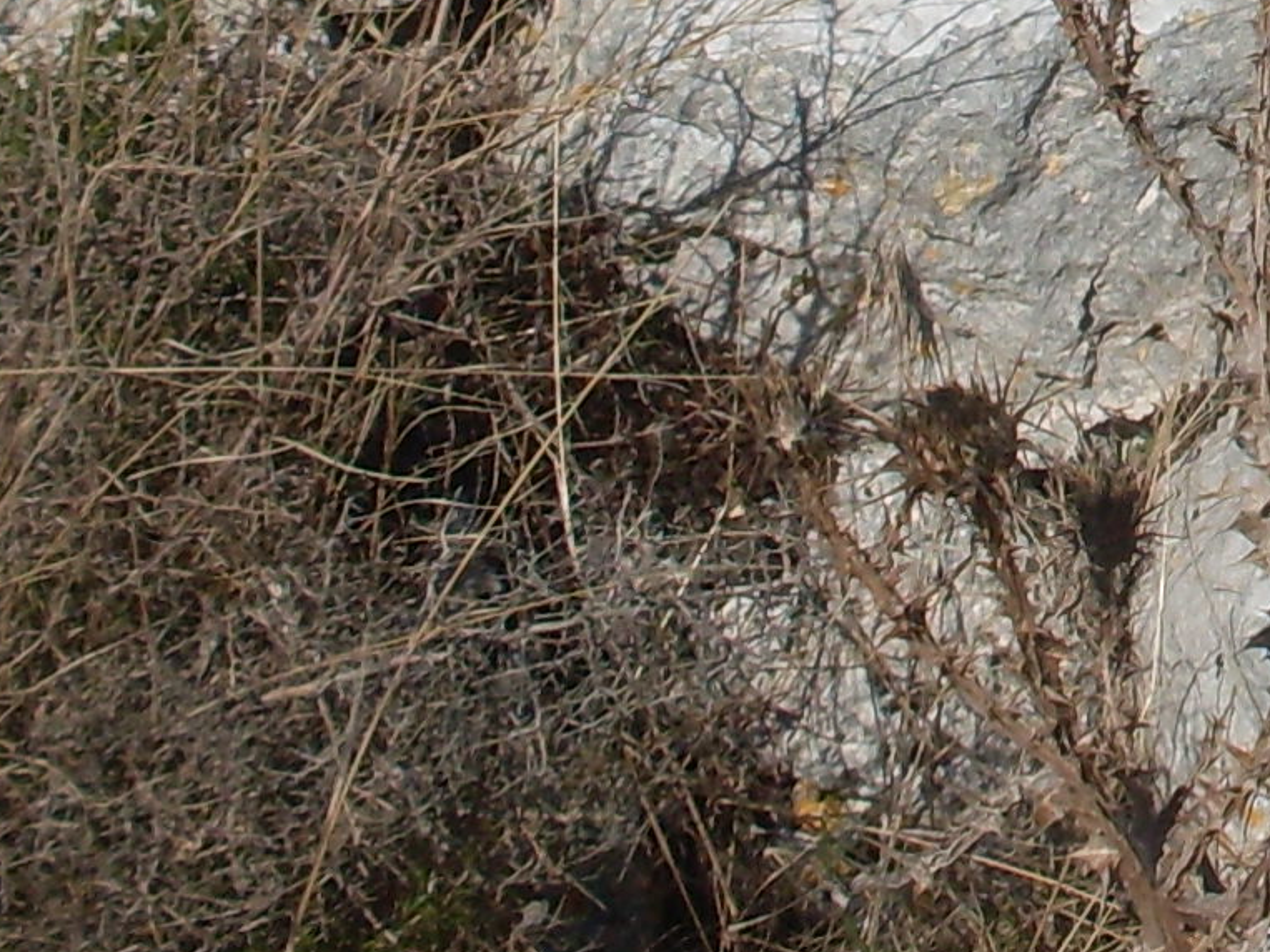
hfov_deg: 11.9
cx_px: 2319
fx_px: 5612
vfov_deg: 9.3
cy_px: -744
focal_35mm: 153
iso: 80
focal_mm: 6.3
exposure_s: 1/350
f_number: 8.4
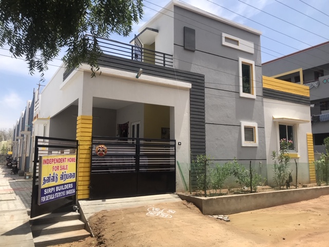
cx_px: 164
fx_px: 266
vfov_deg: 49.7
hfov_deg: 63.4
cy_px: 124
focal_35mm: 28
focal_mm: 3.99
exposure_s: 1/2179
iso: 20
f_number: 1.8
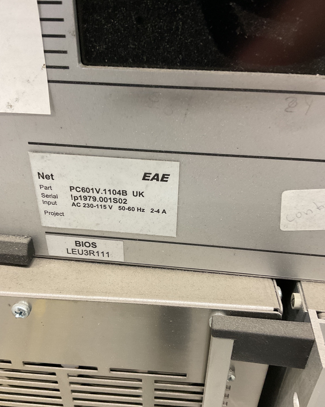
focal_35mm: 31
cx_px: 160
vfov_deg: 57.2
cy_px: 211
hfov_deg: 47.1
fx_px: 373
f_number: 1.8
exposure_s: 1/50
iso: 250
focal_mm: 3
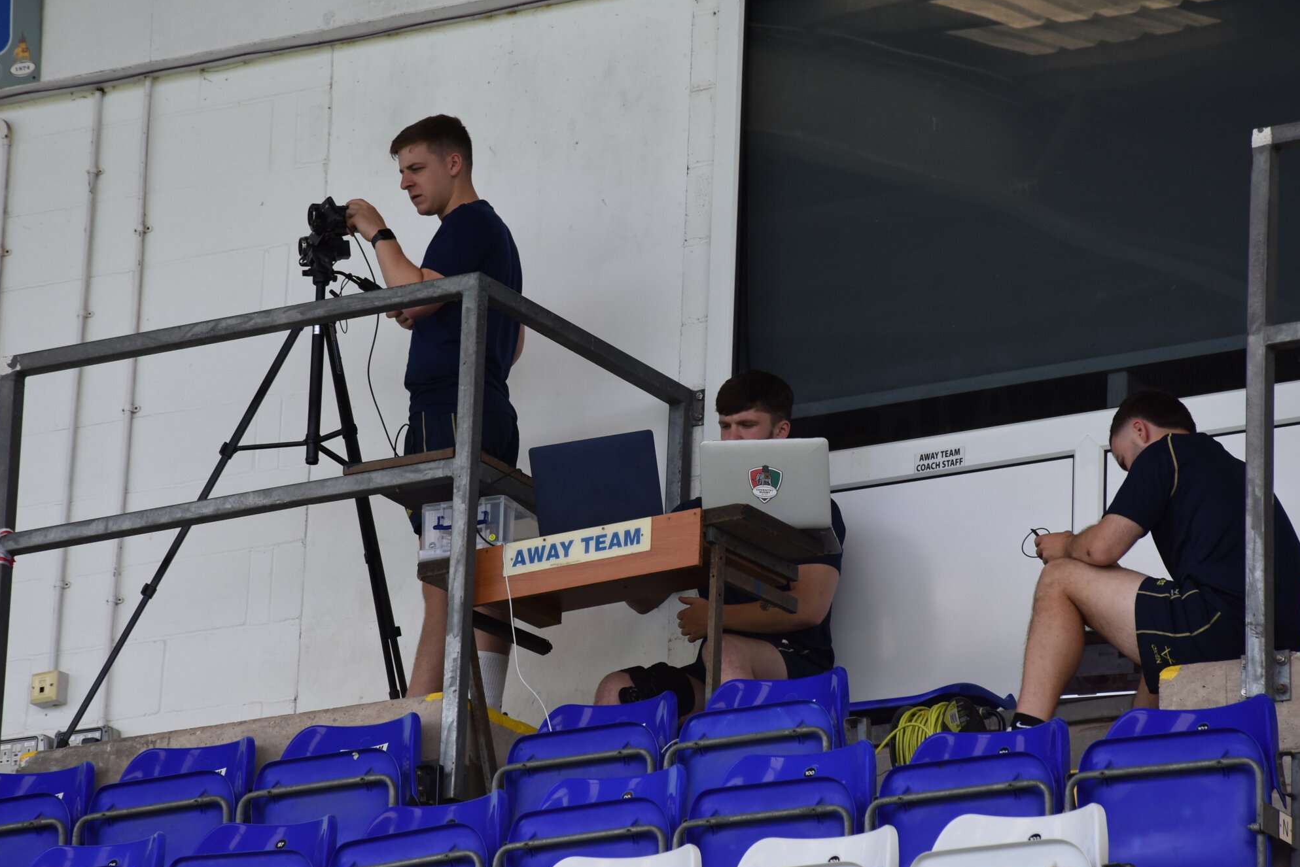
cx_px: 633
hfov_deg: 11.1
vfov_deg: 7.4
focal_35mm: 186
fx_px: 6718
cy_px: 404
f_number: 8
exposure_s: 1/500
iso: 560
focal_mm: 112
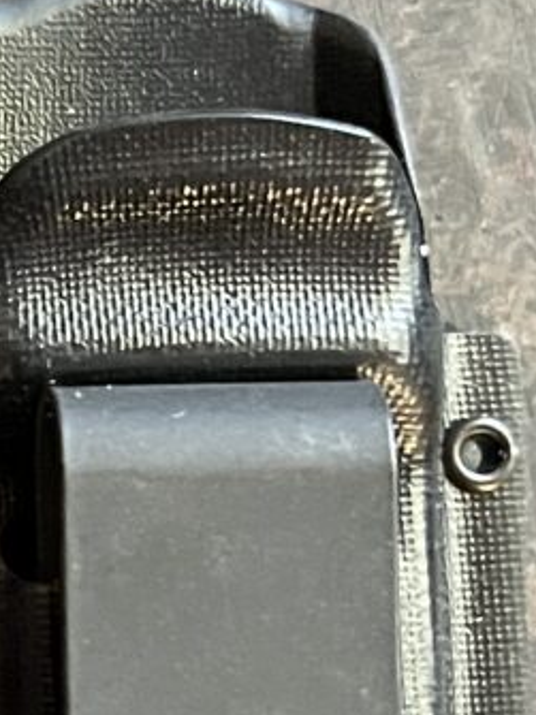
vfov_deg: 12.4
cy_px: 452
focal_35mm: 159
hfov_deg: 9.0
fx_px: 3285
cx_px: -380
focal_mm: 5.1
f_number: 1.6
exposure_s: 1/40
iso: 500
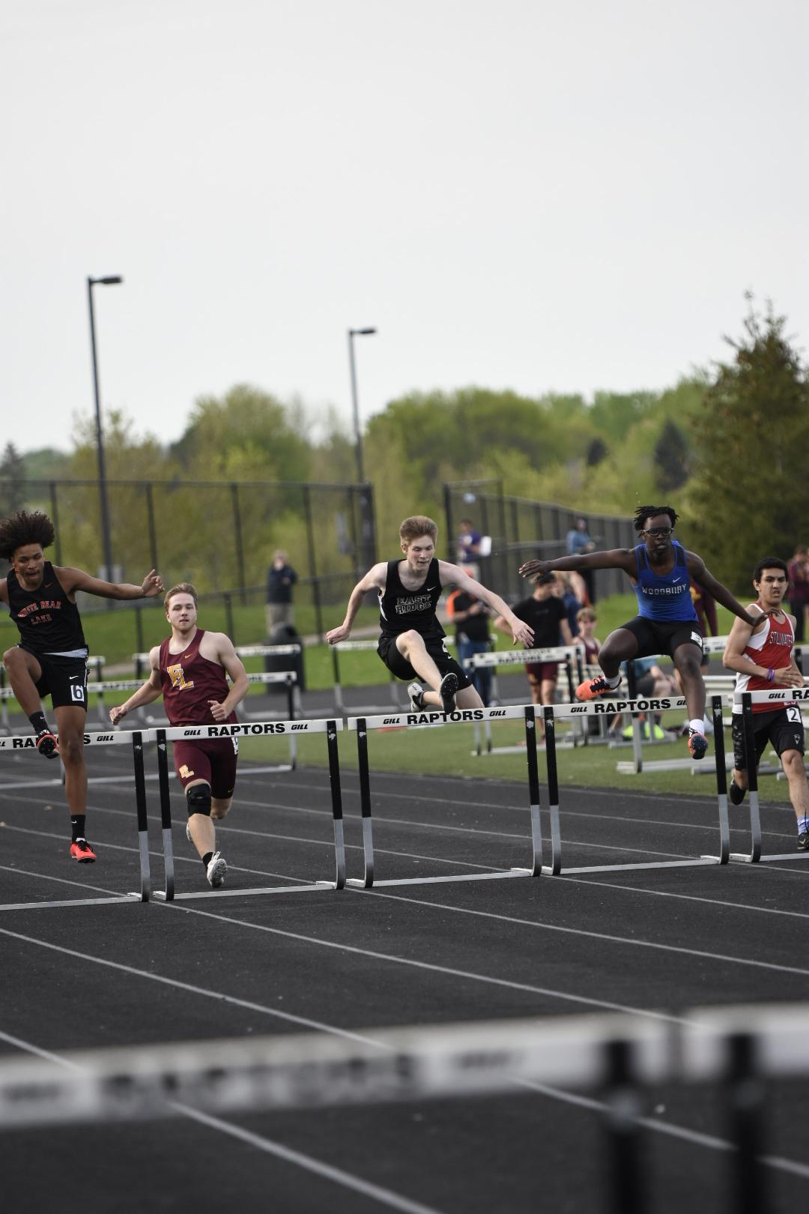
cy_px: 607
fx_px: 8595
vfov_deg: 8.1
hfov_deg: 5.4
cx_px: 404
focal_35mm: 255
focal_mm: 170
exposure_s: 1/2500
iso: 450
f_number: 2.8
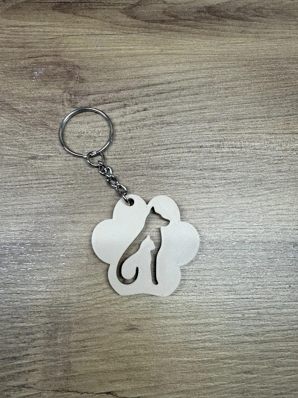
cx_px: 149
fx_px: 275
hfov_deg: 56.8
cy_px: 199
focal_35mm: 24
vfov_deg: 71.6
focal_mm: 2.22
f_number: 2.2
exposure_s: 1/61
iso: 125
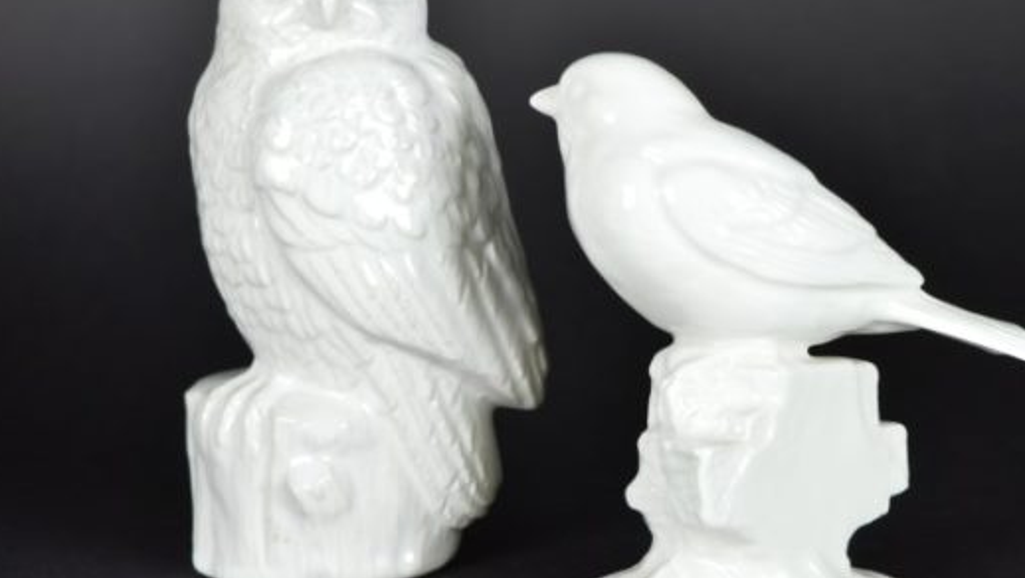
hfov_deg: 25.1
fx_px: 2306
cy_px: 249
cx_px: 556
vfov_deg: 14.3
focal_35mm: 85
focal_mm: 35
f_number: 6.3
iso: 100
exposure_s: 1/160
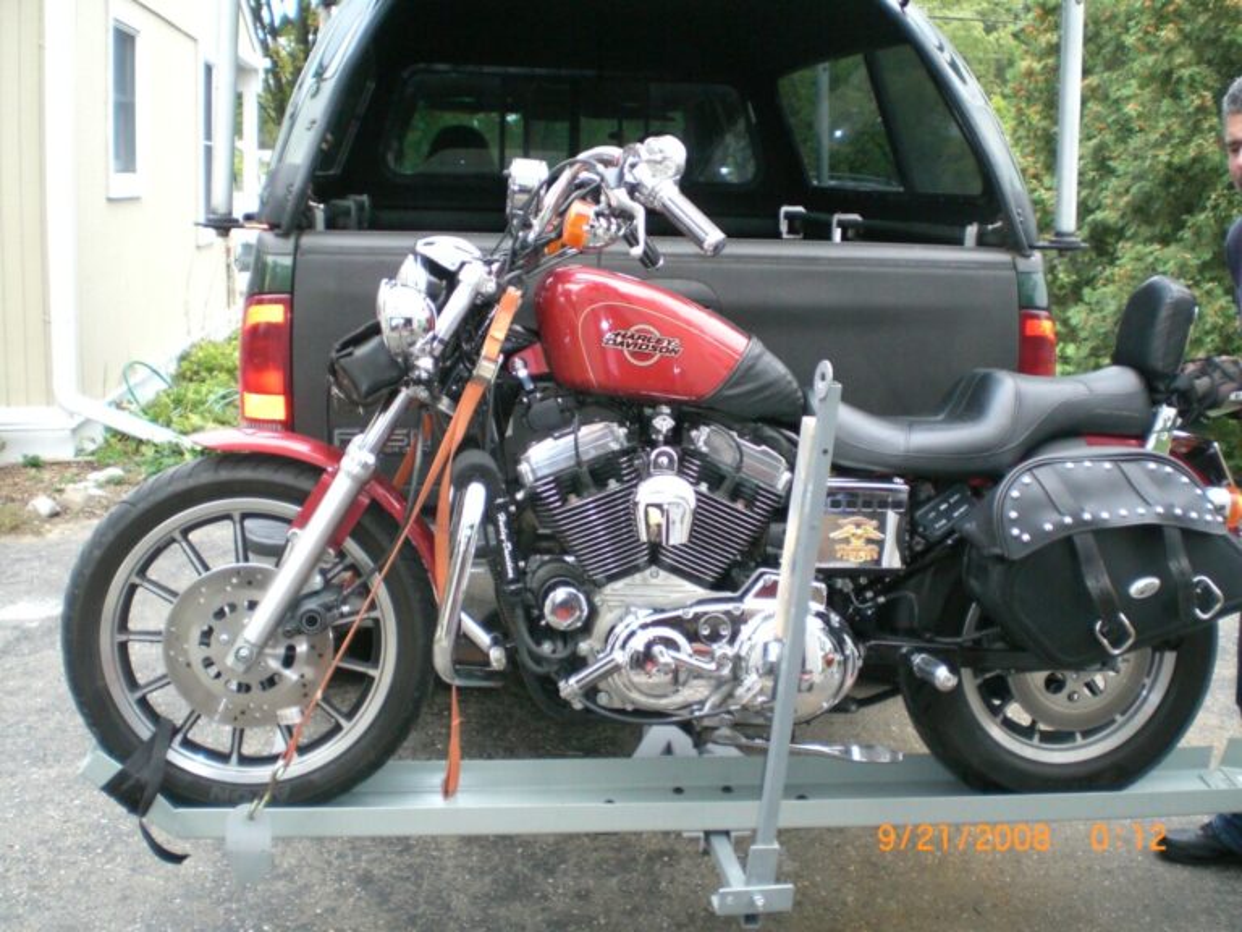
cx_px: 621
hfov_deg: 49.0
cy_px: 466
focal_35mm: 38
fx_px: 1363
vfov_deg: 37.7
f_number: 3.1
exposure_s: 1/80
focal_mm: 6.3
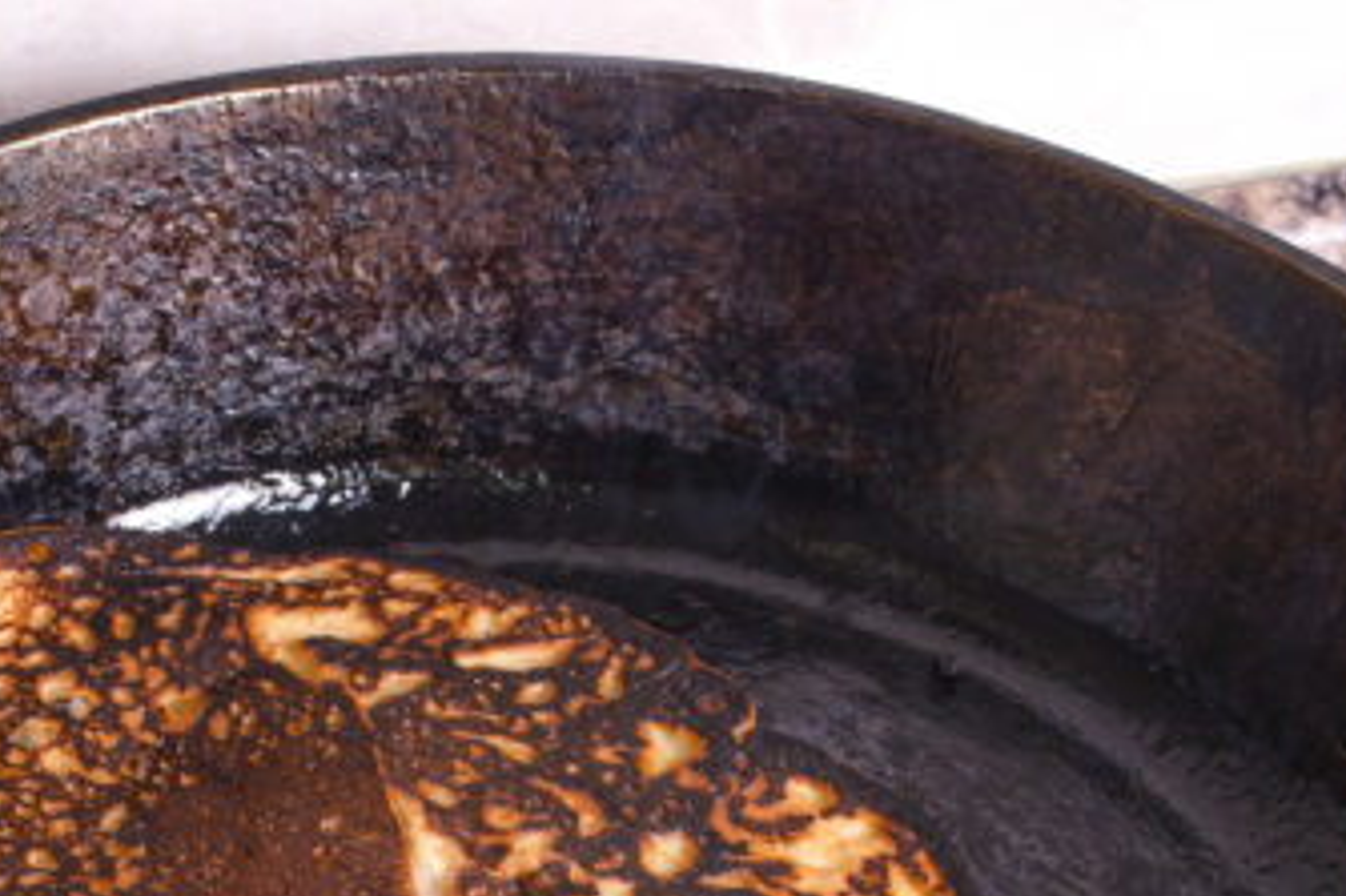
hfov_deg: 19.7
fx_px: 3849
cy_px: 986
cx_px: 378
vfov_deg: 13.0
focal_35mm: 103
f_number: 8
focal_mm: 30
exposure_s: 1/160
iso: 100
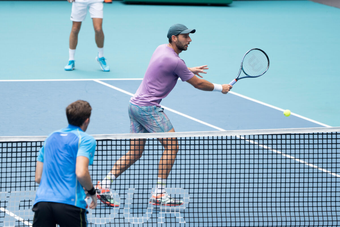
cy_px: 114
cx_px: 170
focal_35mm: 285
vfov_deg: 4.8
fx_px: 2691
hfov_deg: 7.2
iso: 1250
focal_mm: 285
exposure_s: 1/1600
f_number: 5.6
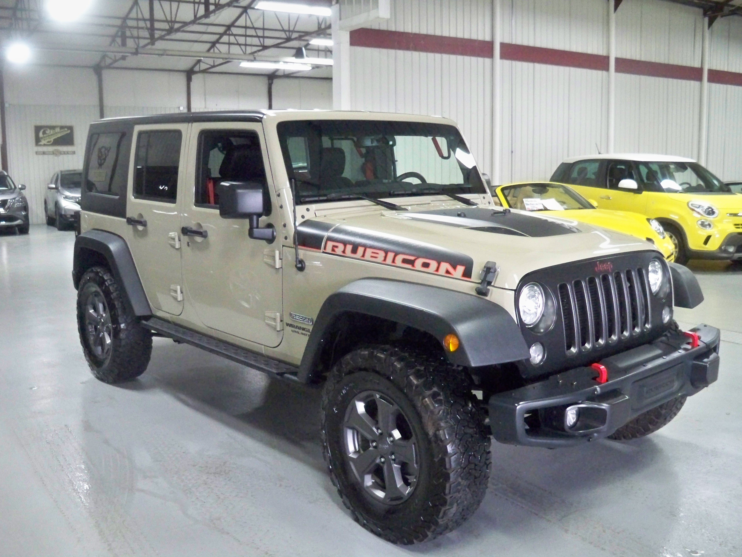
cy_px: 278
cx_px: 371
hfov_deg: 52.6
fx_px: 750
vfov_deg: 40.7
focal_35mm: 35
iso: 1000
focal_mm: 6.3
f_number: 3.1
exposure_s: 1/60
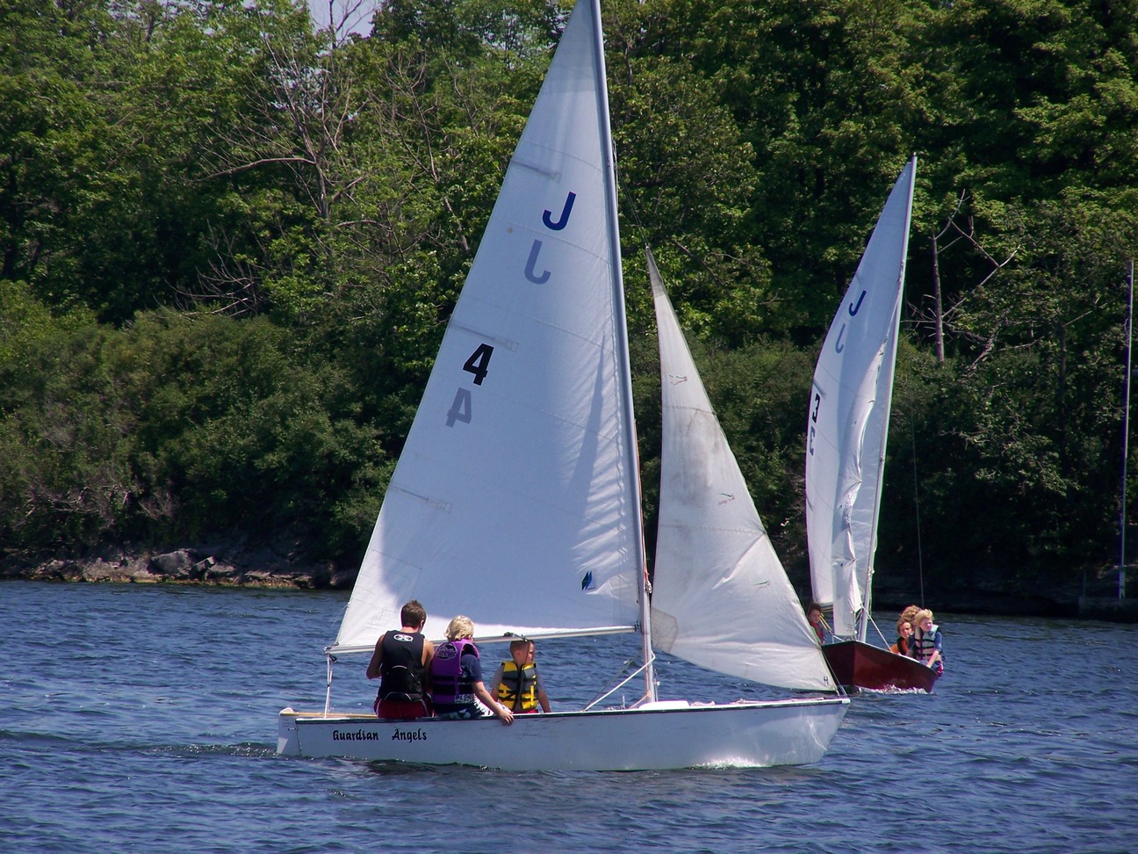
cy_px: 427
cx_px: 569
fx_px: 12492
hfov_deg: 5.2
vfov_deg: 3.9
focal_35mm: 380
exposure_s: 1/400
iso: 64
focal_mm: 63
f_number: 5
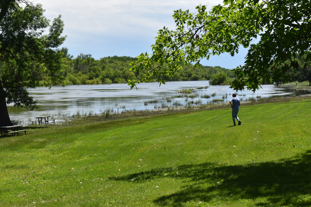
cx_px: 156
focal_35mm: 82
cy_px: 104
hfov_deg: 24.6
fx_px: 713
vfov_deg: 16.6
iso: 100
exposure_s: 1/320
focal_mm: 55
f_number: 9
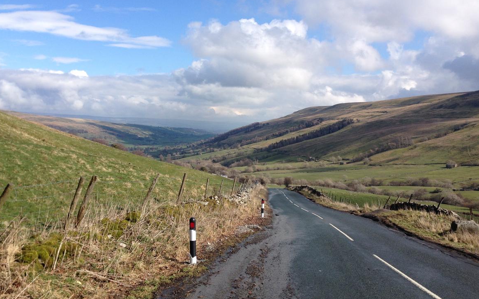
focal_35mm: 36
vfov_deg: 35.3
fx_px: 470
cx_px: 244
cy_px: 159
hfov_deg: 54.0
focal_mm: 4.12
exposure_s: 1/1642
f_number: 2.4
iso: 50
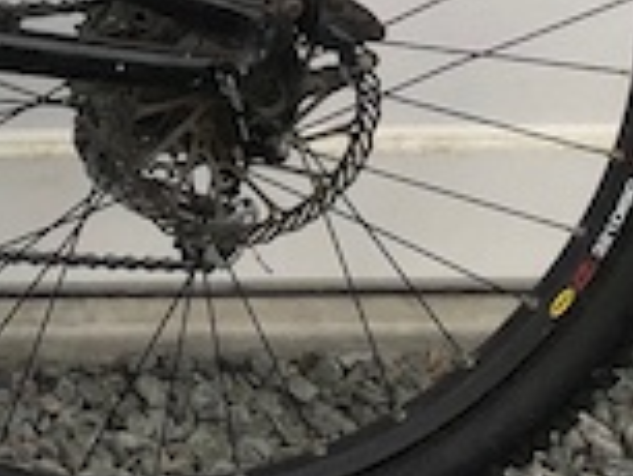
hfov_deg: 11.5
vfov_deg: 9.7
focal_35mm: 146
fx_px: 2672
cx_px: -798
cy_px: -364
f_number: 1.8
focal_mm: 3.99
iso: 50
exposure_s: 1/120
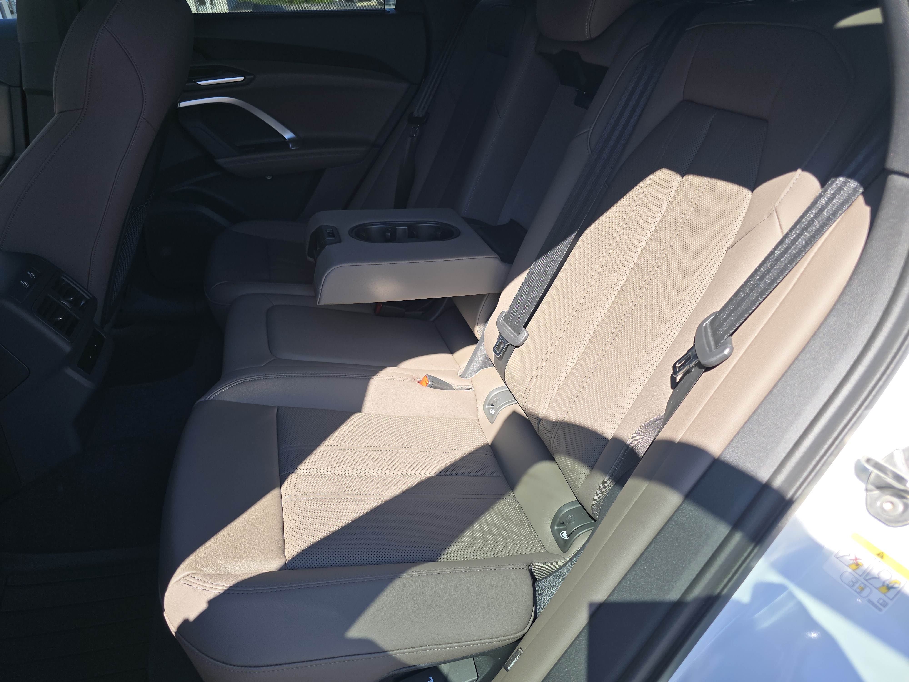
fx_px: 604
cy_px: 341
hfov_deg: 73.9
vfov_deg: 58.9
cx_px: 454
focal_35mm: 23
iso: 12
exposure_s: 1/180
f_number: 1.7
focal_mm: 6.3
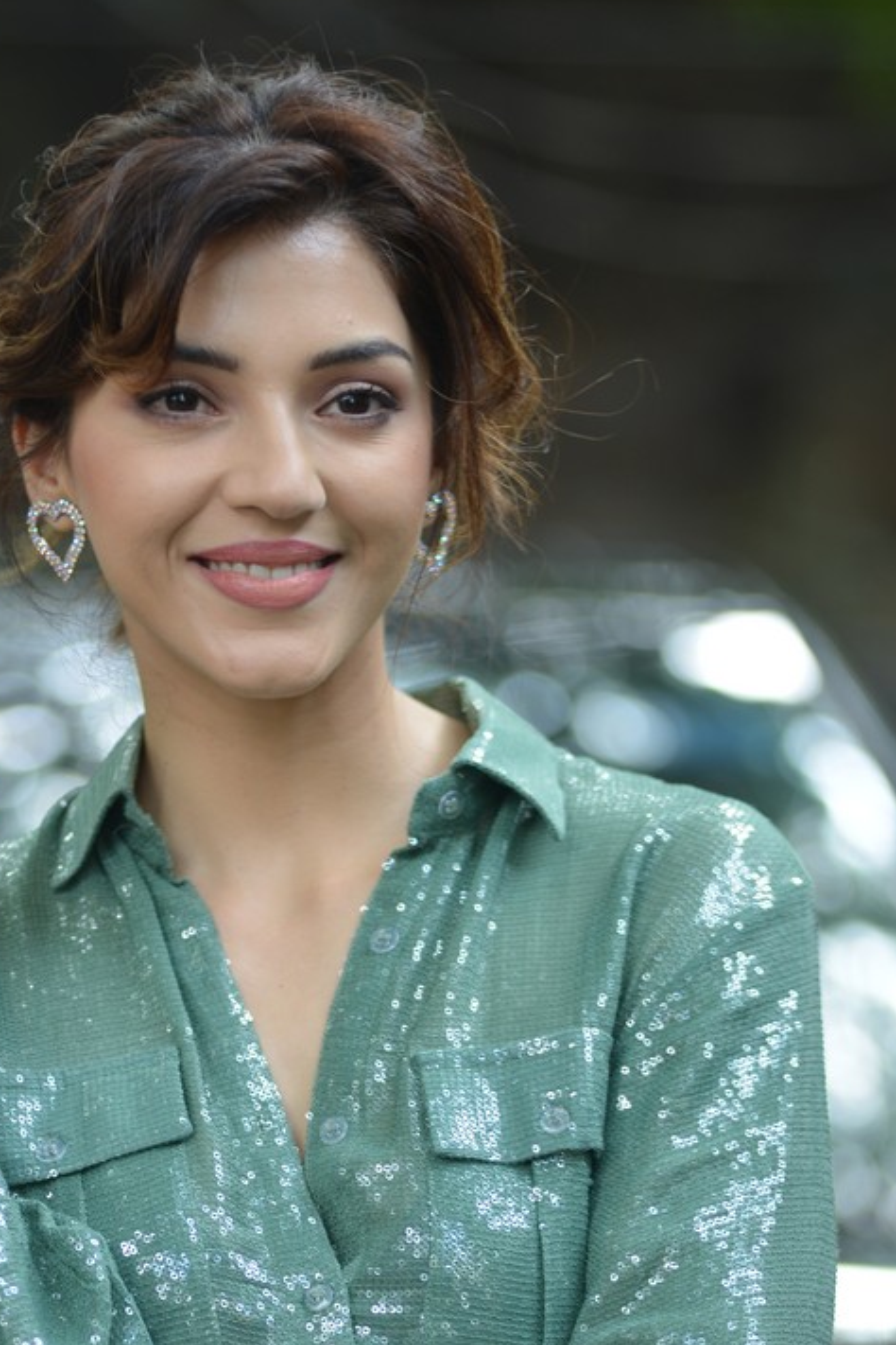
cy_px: 1012
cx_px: 259
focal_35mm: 205
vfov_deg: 10.0
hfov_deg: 6.7
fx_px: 7653
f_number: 8
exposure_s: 1/125
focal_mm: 135
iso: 250
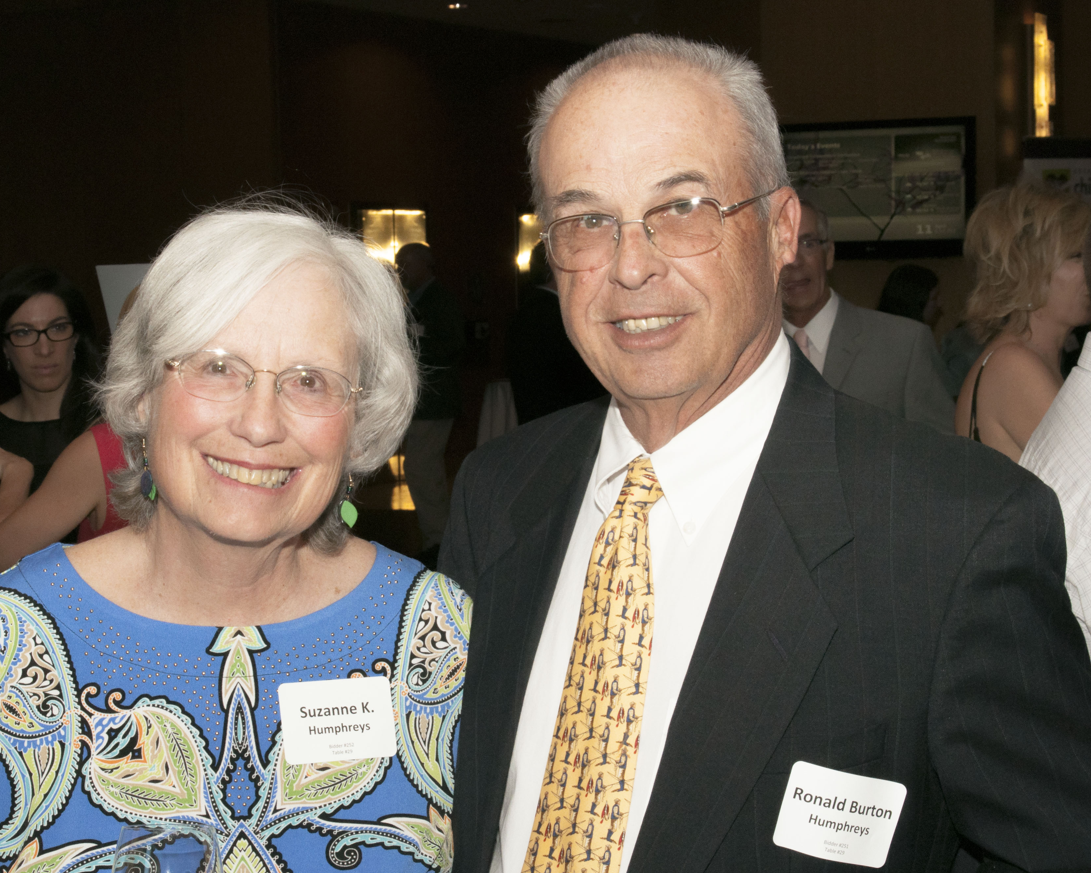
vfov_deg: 19.2
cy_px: 468
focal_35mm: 80
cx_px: 509
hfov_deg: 23.8
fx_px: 2583
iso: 250
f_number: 13
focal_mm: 44
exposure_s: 1/100
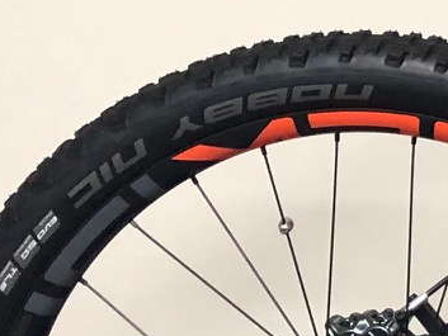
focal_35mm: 160
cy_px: -112
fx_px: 2071
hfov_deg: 10.4
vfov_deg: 9.1
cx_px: 1119
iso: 40
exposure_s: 1/25
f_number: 1.8
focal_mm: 4
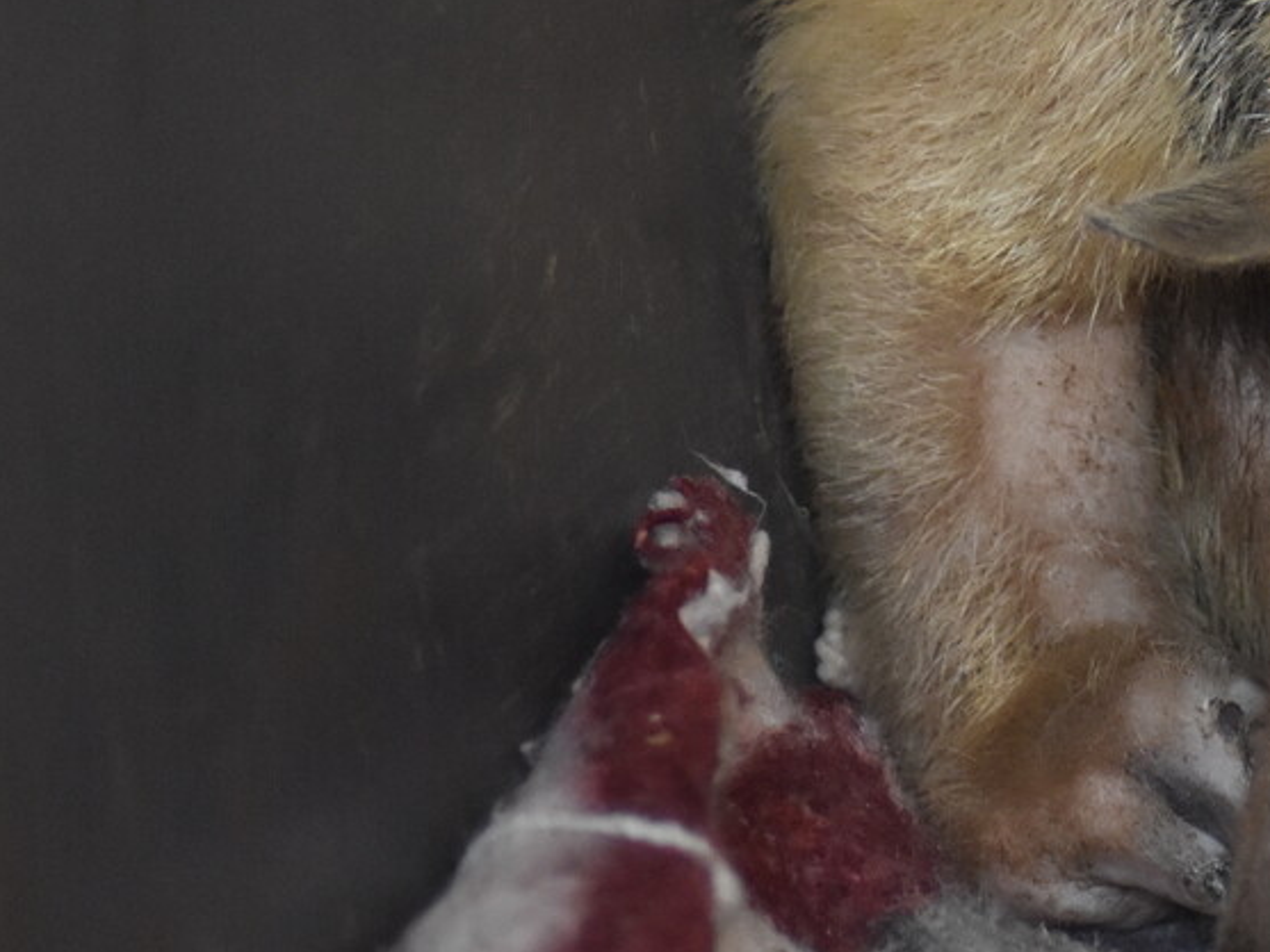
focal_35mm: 393
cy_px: 199
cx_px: 1705
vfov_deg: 3.8
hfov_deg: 5.0
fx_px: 14436
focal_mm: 95
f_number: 4
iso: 2000
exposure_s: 1/250
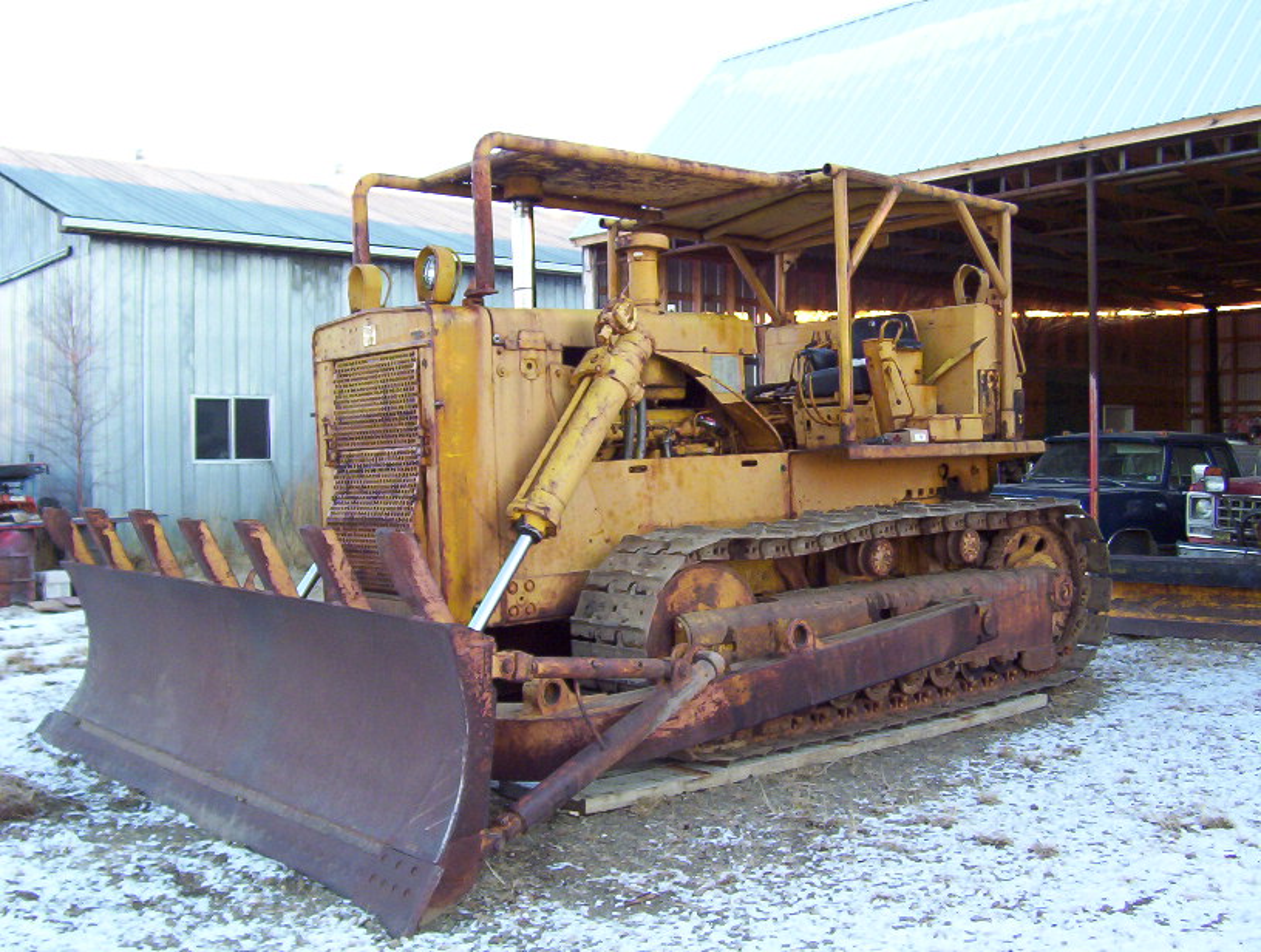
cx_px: 630
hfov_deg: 51.2
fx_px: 1315
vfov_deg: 39.8
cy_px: 476
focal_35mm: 36
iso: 100
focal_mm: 5.54
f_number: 2.76
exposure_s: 1/58.5
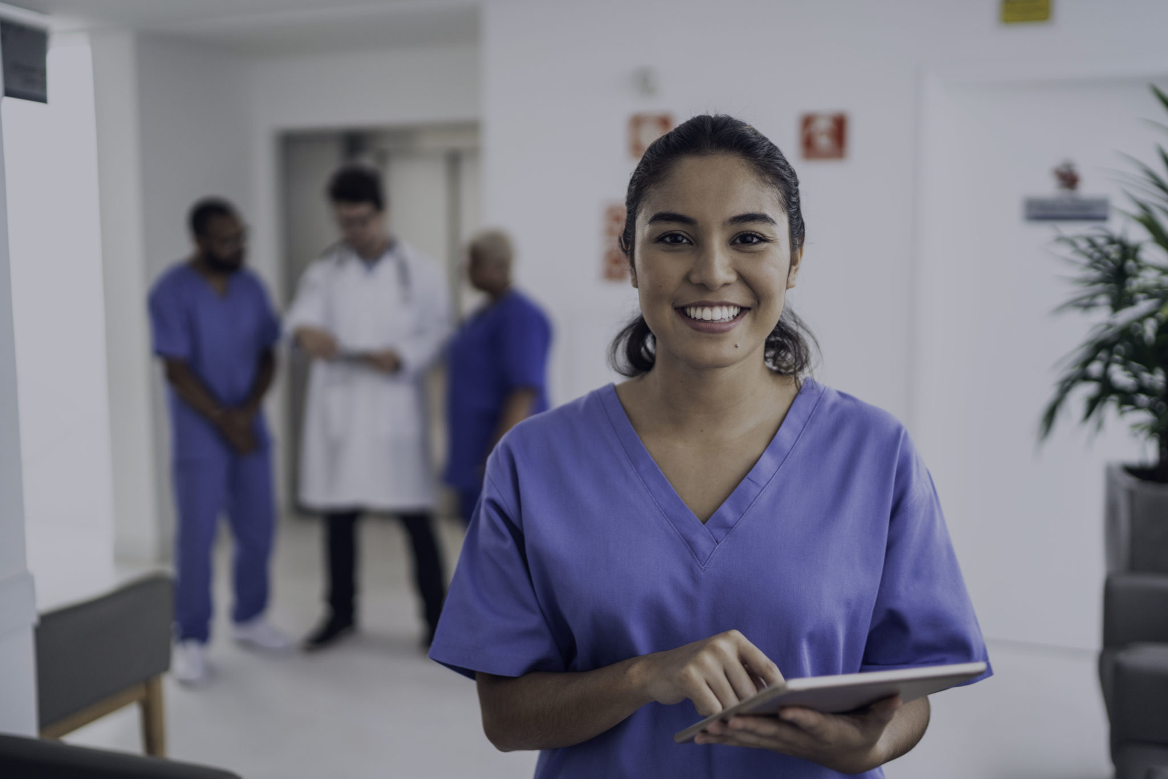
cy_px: 390
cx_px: 584
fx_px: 1136
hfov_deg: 54.4
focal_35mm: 35
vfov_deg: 37.9
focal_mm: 35
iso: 320
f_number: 1.4
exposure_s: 1/2000
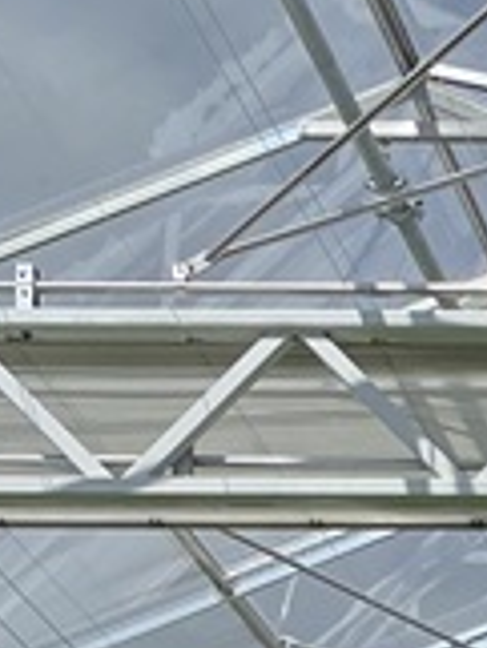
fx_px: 3260
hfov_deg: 7.8
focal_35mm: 174
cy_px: 1851
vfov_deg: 9.3
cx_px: 1248
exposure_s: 1/4608
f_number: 1.8
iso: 32
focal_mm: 4.25
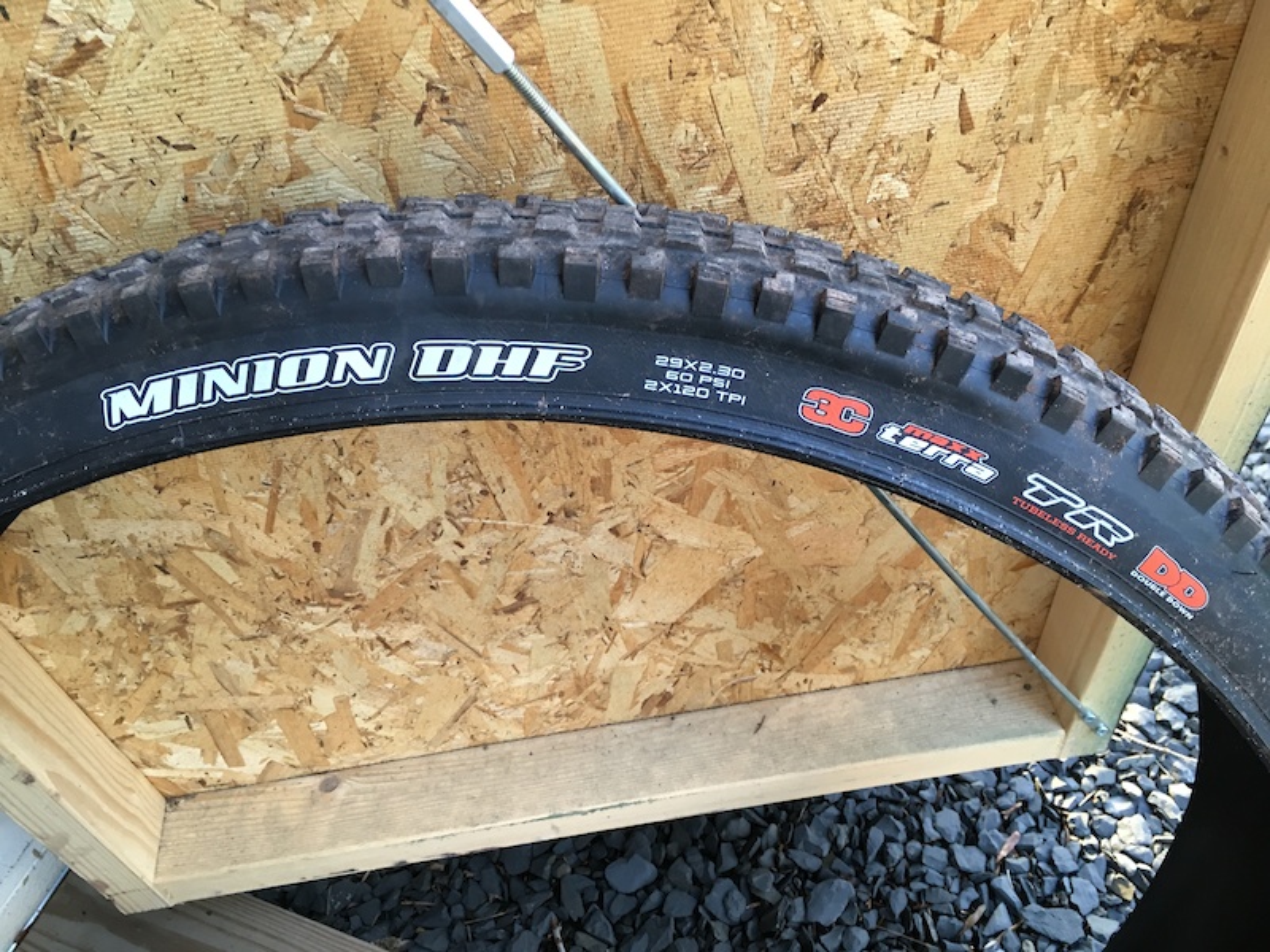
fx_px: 1064
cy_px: 476
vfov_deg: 48.2
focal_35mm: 29
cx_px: 635
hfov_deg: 61.7
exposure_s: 1/30
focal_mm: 4.15
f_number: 2.2
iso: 80
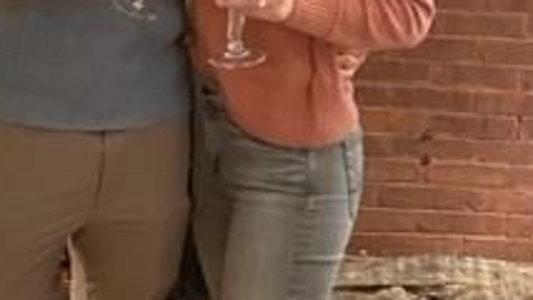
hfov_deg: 24.9
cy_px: 32
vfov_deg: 14.1
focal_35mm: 85
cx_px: 205
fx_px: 1202
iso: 800
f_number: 1.6
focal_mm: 4.2
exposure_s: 1/30
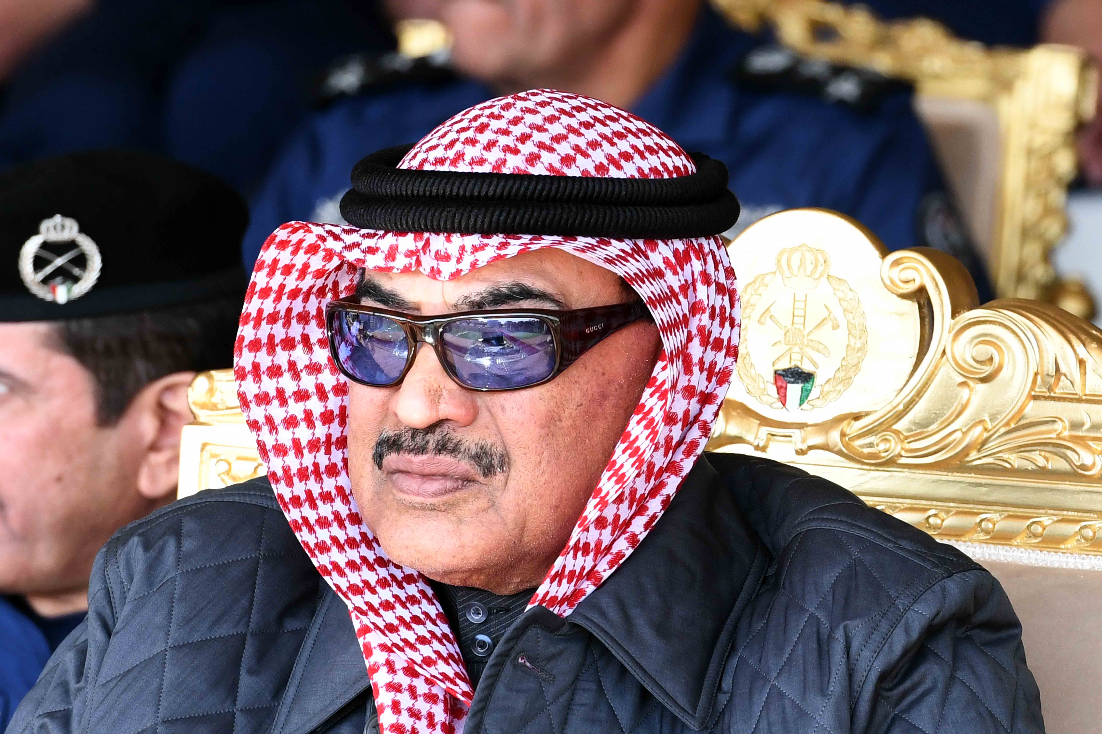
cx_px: 551
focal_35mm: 200
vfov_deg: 6.9
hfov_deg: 10.3
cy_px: 367
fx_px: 6122
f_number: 5.6
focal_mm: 200
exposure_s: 1/500
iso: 800
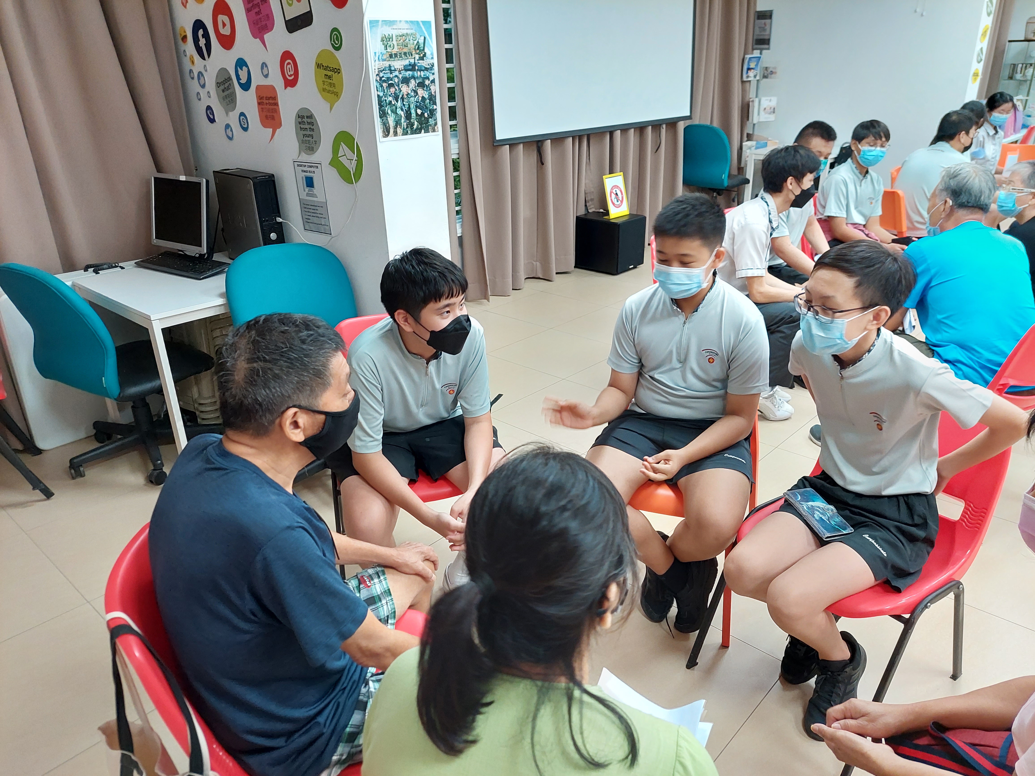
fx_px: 718
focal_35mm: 24
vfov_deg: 56.8
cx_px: 518
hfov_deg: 71.6
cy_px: 388
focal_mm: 5.23
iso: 250
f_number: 1.8
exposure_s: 1/50
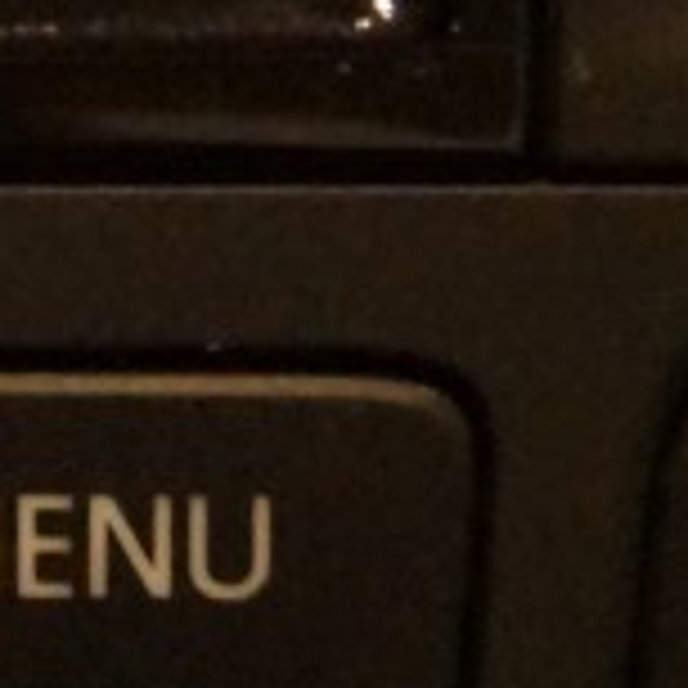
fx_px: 13683
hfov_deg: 2.8
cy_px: -94
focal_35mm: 609
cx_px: -1542
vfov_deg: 2.9
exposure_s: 1/30
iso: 3200
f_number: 5.6
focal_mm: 45
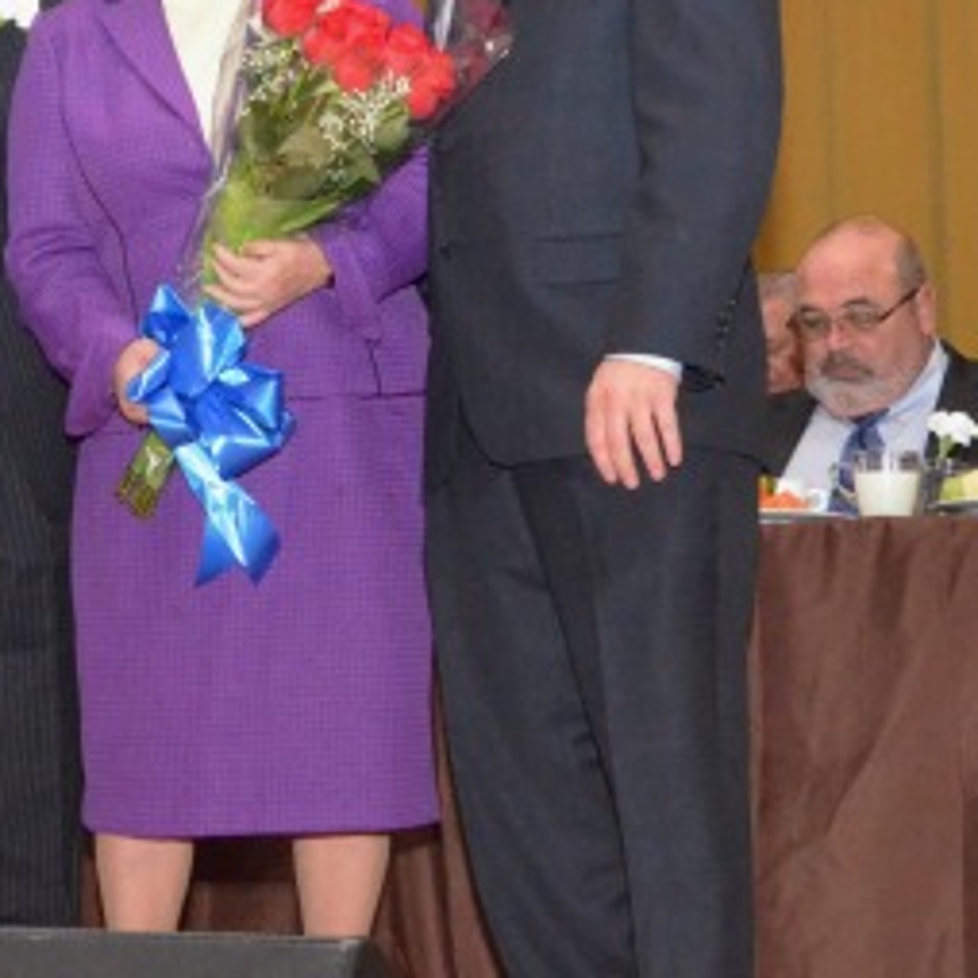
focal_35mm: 120
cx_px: -127
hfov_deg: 14.2
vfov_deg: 14.4
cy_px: 148
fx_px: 3836
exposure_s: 1/250
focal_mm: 30
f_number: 8
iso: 6400
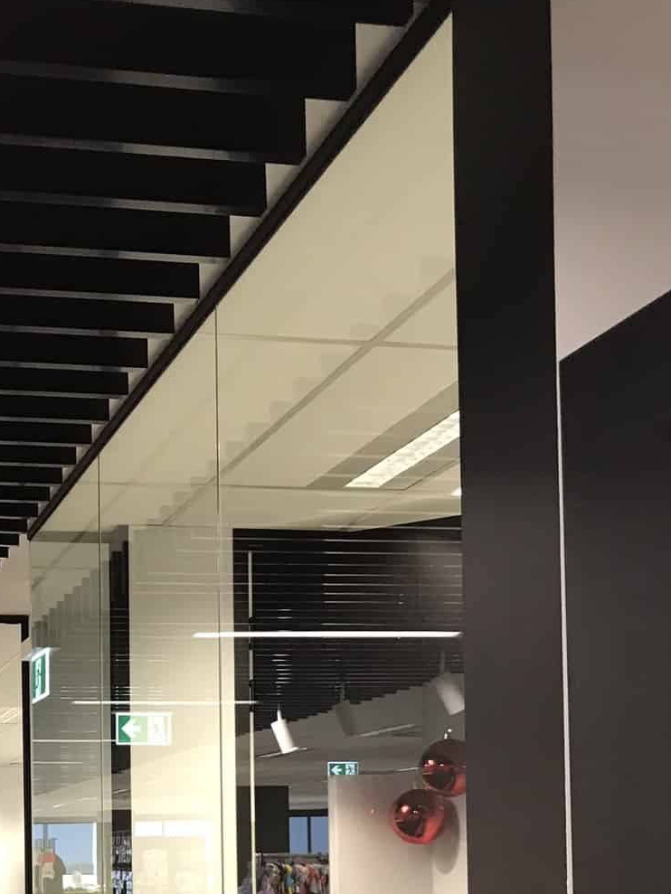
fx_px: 1499
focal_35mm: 58
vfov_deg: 31.3
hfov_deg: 24.4
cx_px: 46
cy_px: 847
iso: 40
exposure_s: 1/17
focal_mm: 3.99
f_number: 1.8
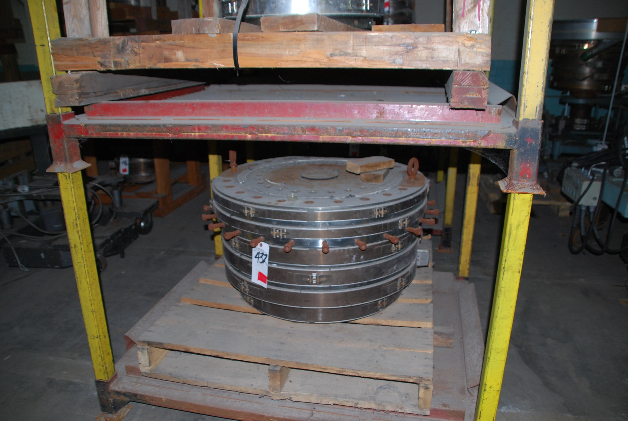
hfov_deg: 67.3
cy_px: 210
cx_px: 314
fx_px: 472
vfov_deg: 48.1
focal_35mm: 27
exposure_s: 1/60
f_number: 3.5
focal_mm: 18
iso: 200
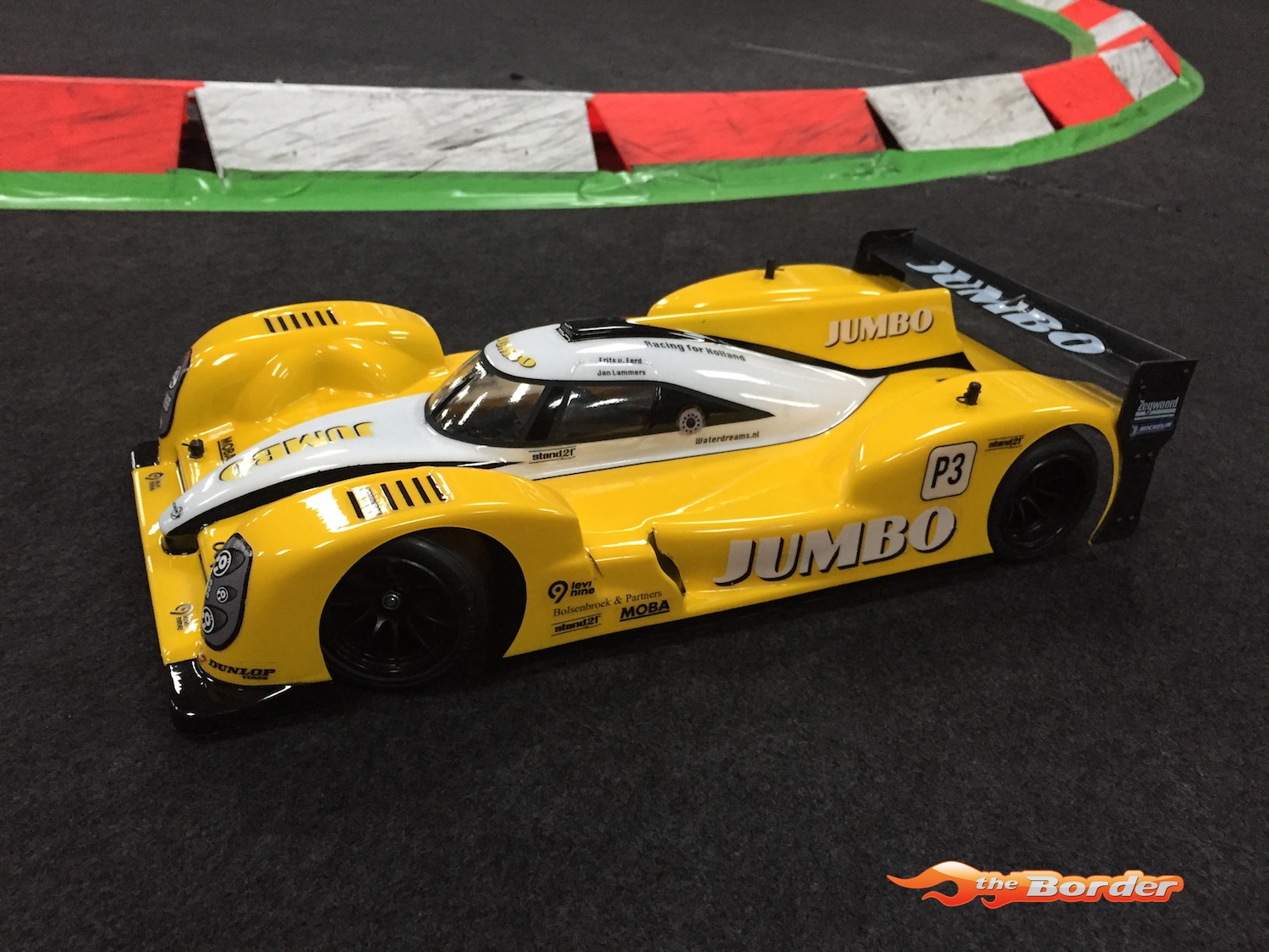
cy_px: 476
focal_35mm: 29
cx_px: 634
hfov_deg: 61.7
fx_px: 1063
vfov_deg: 48.2
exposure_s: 1/33
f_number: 2.2
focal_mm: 4.15
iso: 250
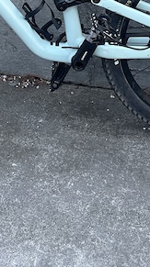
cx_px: 22
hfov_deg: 15.3
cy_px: 1
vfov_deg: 25.8
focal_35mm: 78
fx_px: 553
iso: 125
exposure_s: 1/60
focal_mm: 5.1
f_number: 1.6
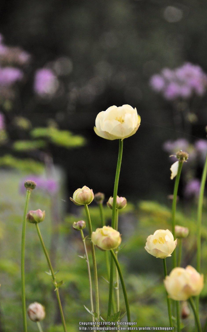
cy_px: 166
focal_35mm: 146
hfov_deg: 9.0
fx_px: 1314
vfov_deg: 14.4
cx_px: 110
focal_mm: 95
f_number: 5.3
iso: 1600
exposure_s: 1/200
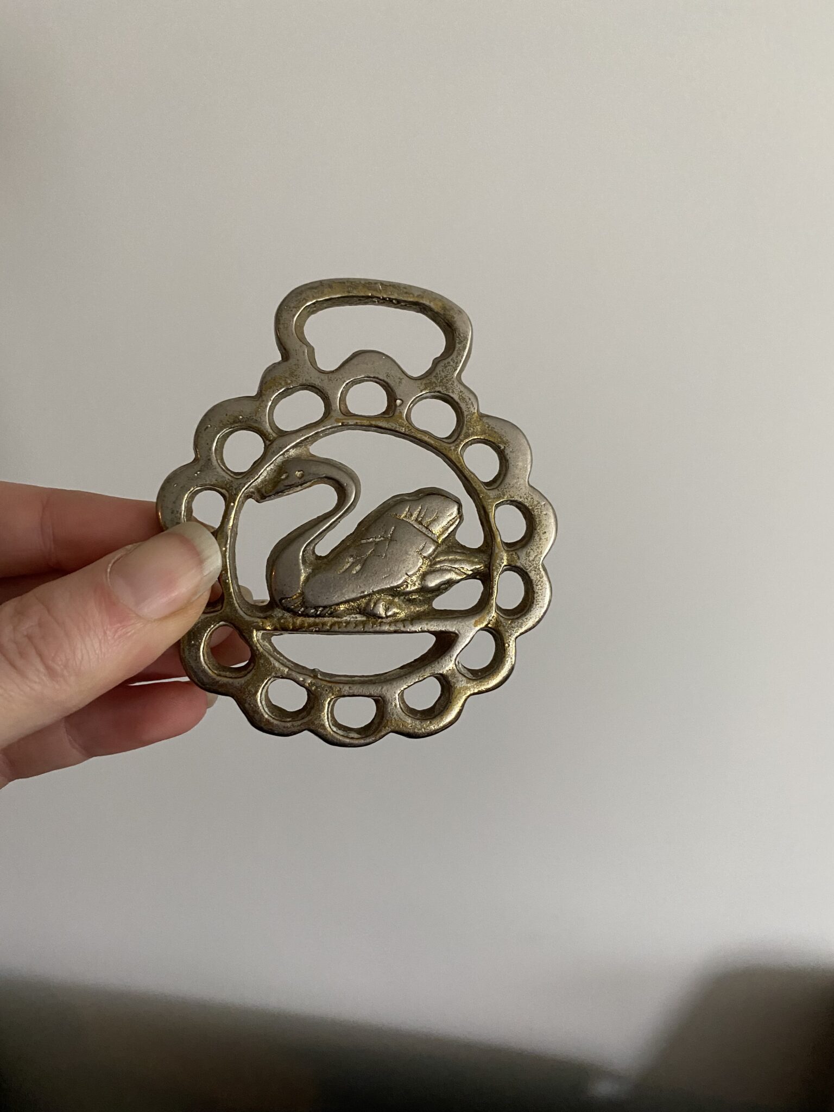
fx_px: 835
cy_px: 556
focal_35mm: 26
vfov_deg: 67.3
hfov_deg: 53.1
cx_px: 417
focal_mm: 4.25
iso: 320
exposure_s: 1/60
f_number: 1.8
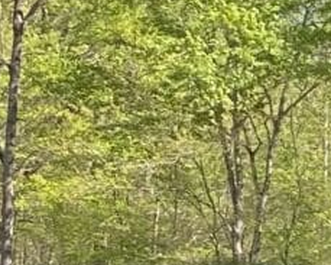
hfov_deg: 7.7
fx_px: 2223
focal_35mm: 227
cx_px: 879
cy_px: 633
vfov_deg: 6.5
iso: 32
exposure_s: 1/418
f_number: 1.8
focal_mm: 4.25
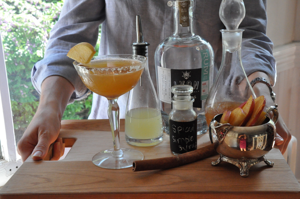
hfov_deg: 35.1
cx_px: 150
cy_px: 100
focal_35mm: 57
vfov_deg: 23.7
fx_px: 474
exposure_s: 1/125
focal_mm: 38
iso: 3200
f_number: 11
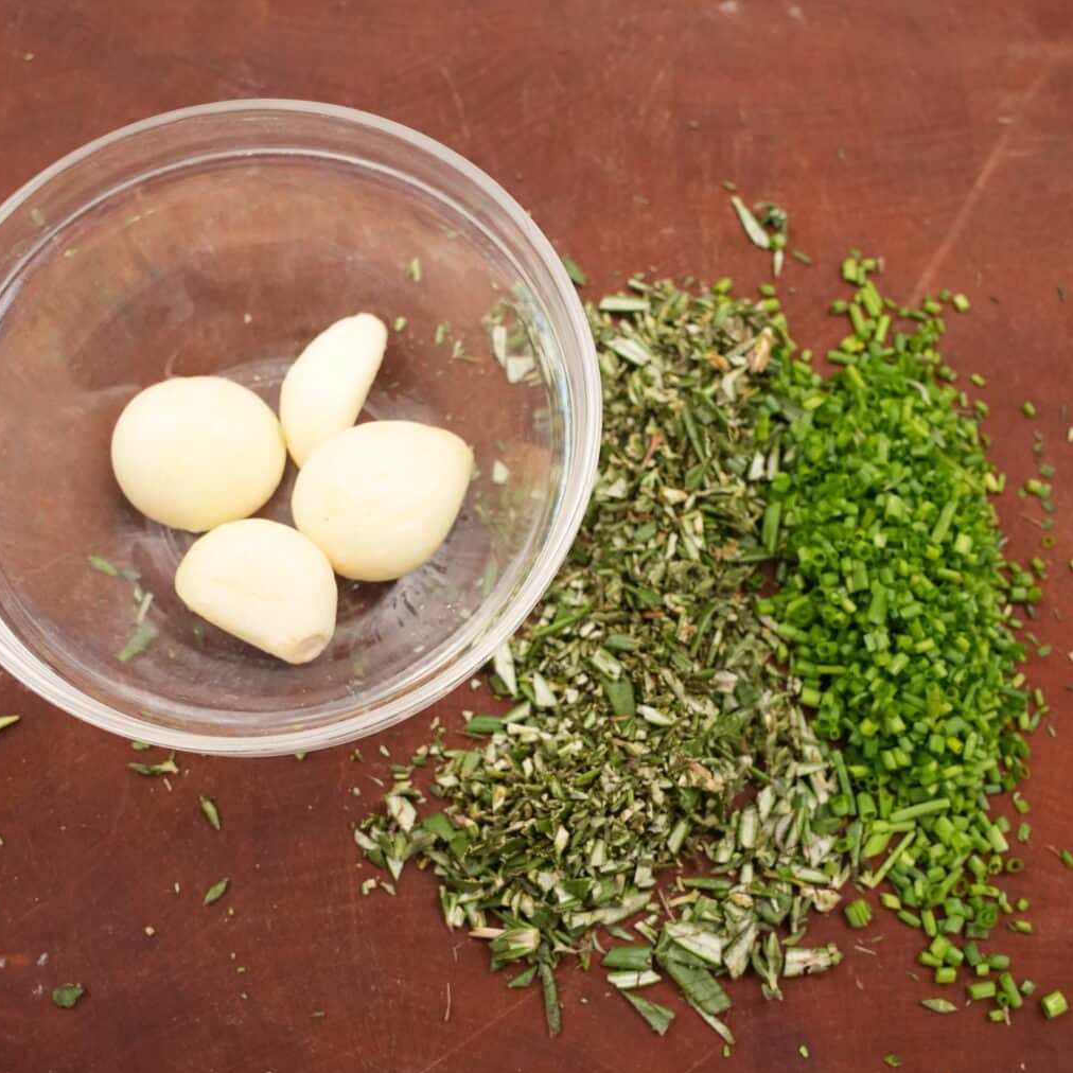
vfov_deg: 41.9
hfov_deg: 41.9
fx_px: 1403
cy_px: 559
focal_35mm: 40
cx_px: 533
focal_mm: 31
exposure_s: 1/200
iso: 6400
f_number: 9
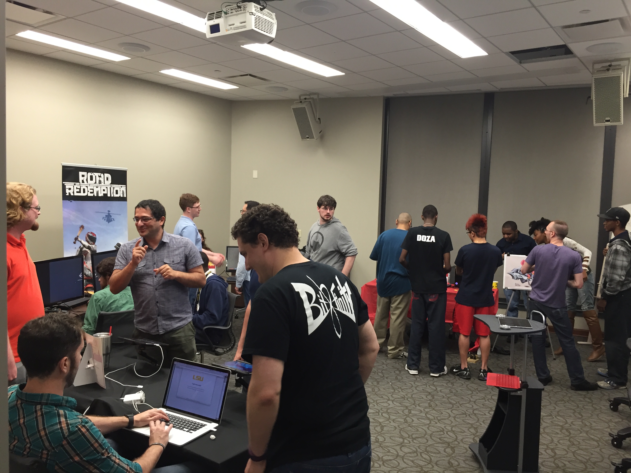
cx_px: 316
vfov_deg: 48.2
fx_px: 529
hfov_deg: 61.7
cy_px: 236
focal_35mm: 29
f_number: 2.2
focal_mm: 4.15
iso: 80
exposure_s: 1/30
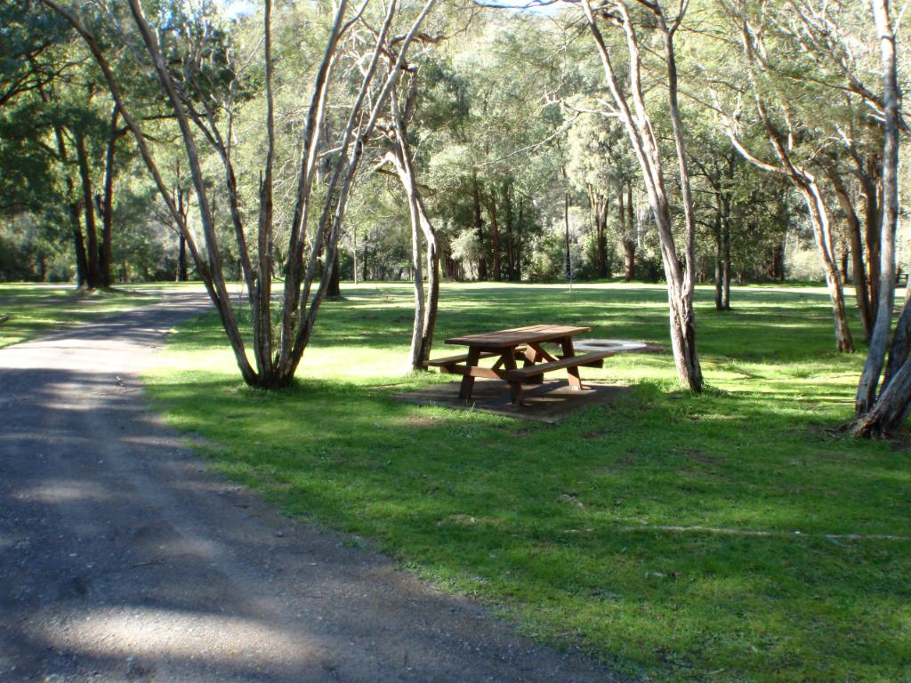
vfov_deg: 49.7
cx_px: 456
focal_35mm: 28
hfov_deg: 63.4
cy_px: 342
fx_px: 737
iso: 64
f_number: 3.5
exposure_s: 1/50
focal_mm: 5
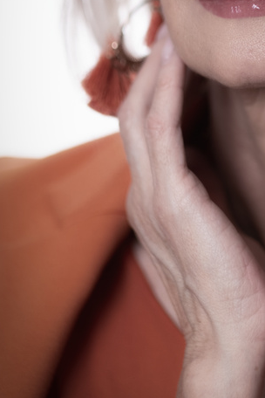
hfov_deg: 6.9
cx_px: 289
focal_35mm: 199
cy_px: 53
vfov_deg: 10.3
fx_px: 2197
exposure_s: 1/250
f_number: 1.6
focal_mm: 56
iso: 160
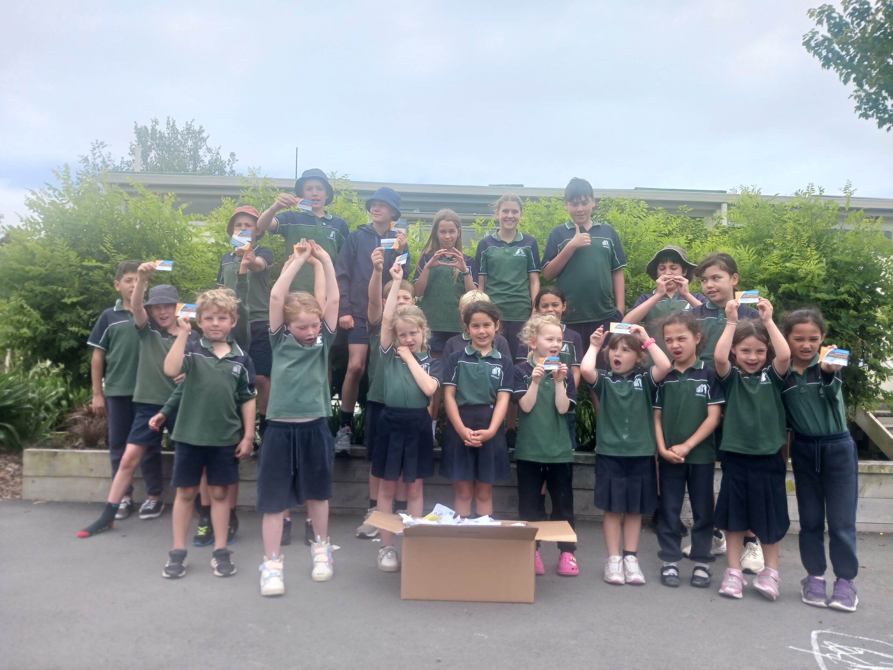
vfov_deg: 51.4
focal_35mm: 27
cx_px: 446
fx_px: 697
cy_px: 335
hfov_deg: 65.3
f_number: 1.8
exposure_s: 1/355
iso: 20
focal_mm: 4
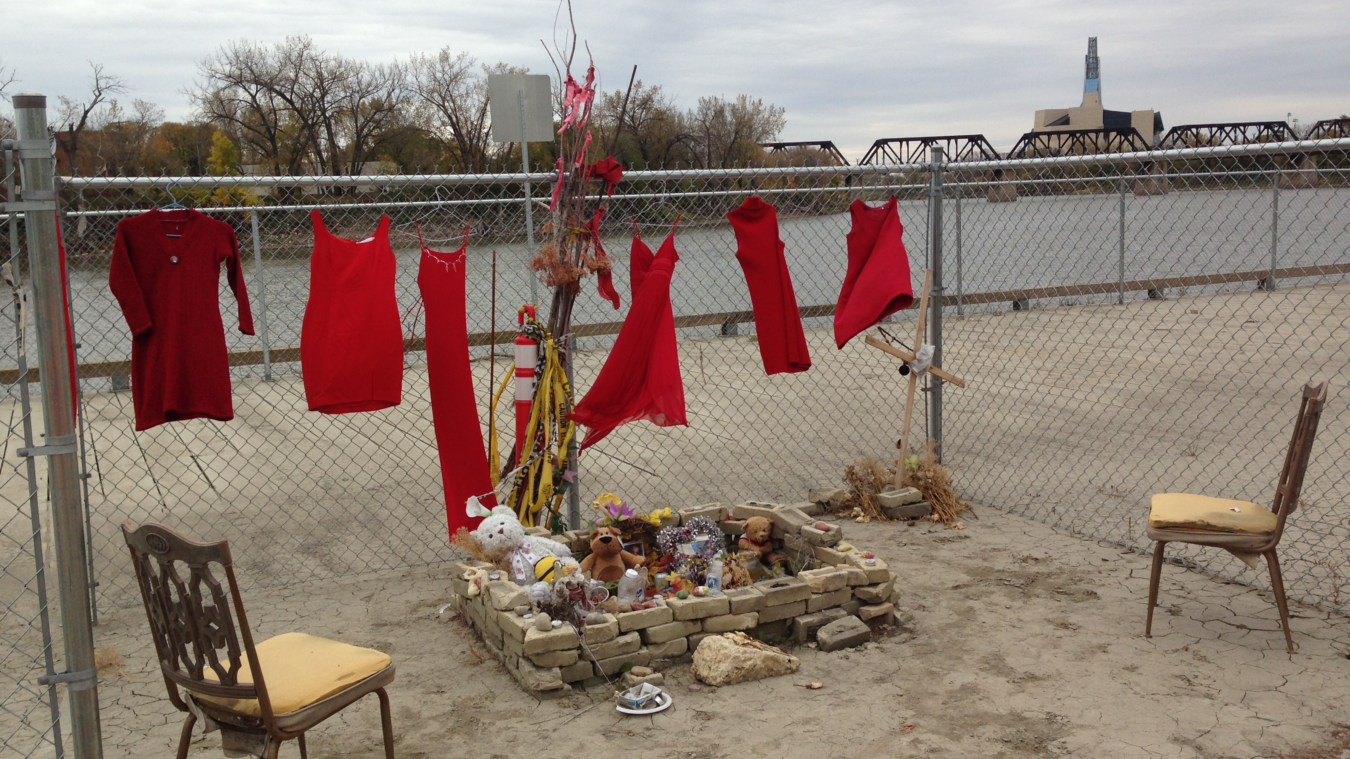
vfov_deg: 32.0
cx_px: 660
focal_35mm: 37
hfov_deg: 54.0
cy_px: 393
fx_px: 1324
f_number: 2.4
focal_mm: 4.12
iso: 50
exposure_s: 1/903
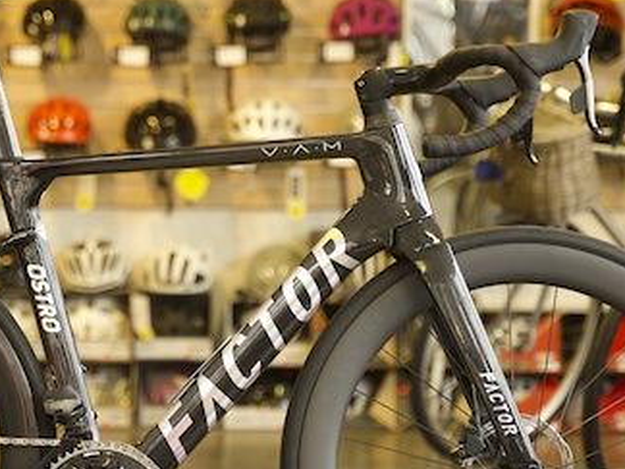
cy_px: 321
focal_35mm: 178
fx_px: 3214
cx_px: 226
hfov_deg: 11.1
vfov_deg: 8.3
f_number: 2.8
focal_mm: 75
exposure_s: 1/160
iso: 640
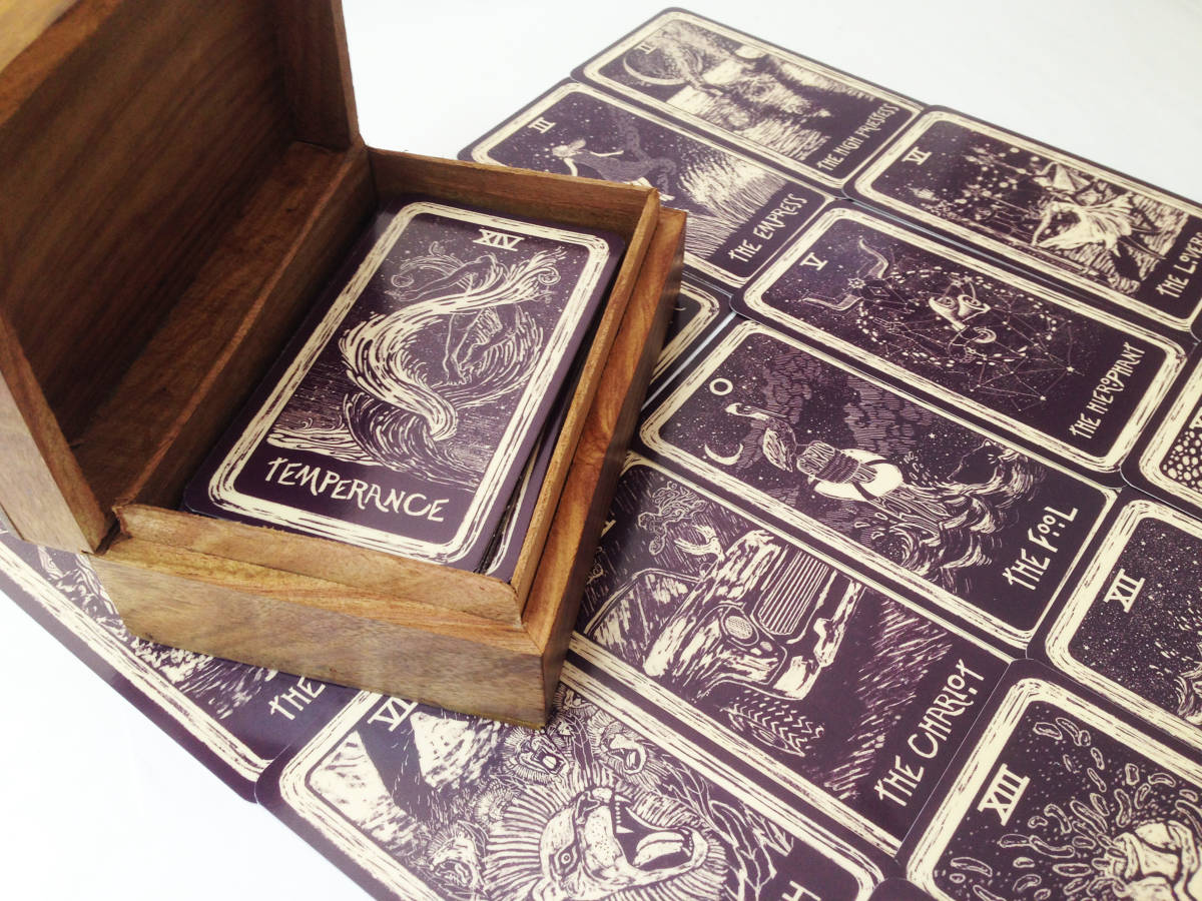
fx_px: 1146
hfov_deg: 55.4
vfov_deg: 42.9
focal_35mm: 33
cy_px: 450
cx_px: 601
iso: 64
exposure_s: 1/20
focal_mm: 4.12
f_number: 2.4
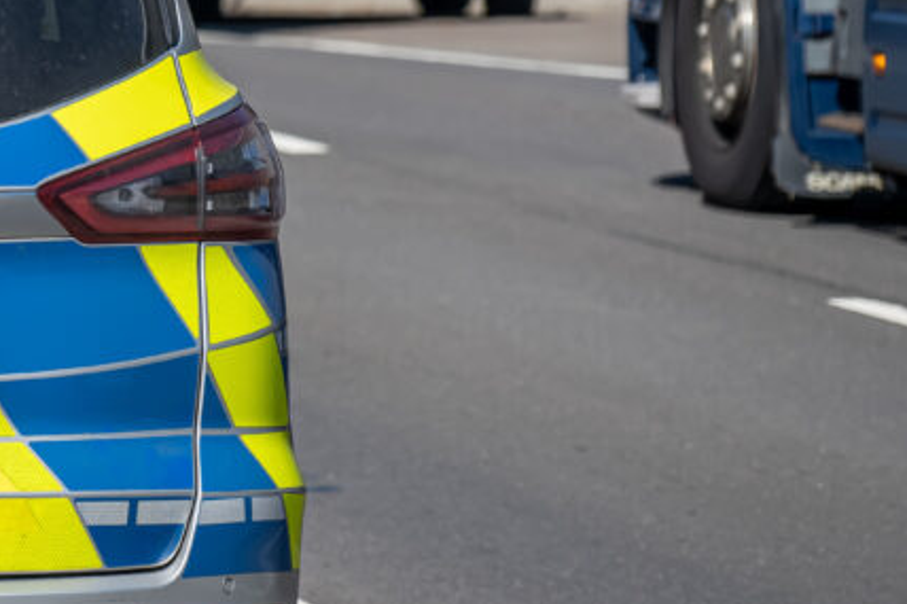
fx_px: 8588
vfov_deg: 4.0
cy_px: 59
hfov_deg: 5.9
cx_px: -714
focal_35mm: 341
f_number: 4
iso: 100
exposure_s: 1/1250
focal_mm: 95
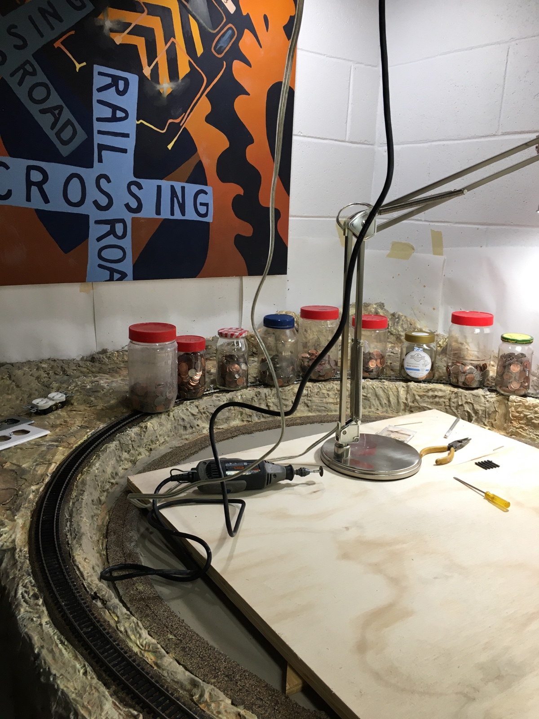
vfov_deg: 61.7
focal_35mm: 29
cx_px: 270
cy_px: 360
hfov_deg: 48.2
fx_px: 602
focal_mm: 4.15
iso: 50
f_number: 2.2
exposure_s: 1/30
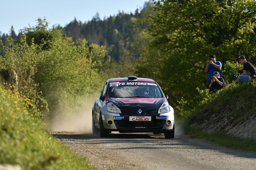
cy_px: 85
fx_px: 1440
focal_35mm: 202
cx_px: 128
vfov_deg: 6.8
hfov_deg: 10.2
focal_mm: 135
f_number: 3.2
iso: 160
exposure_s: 1/800
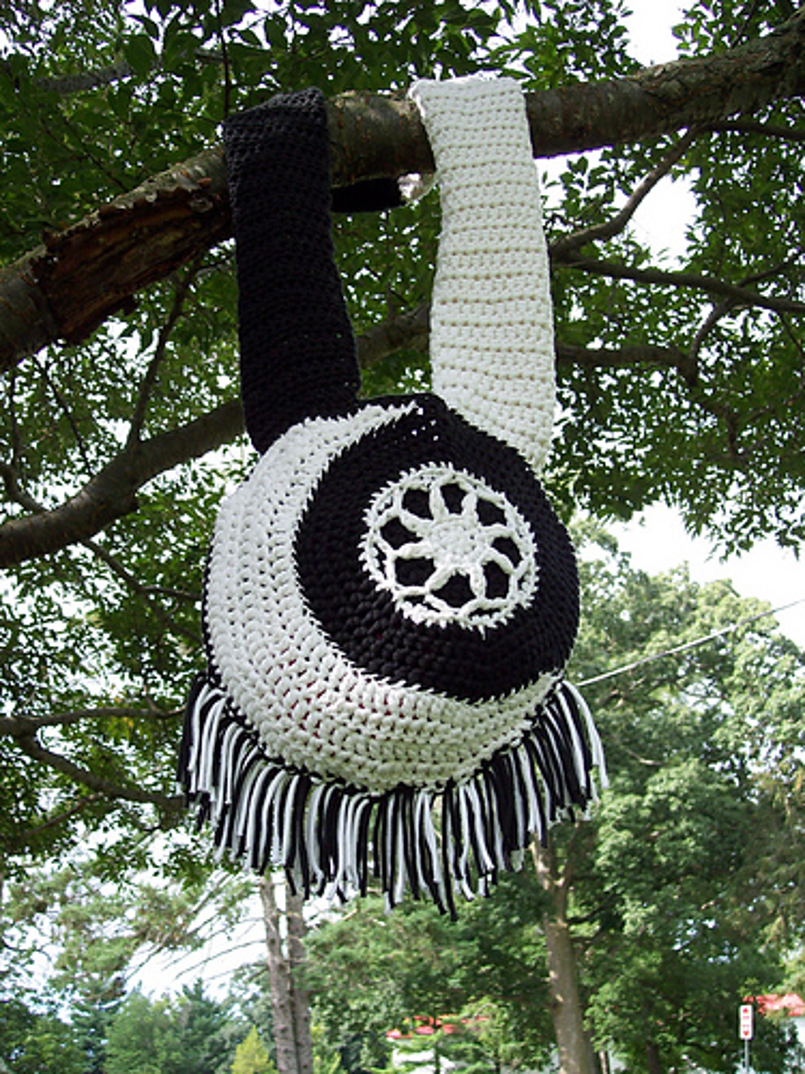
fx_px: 1209
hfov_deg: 36.8
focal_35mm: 39
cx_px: 402
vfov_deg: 47.9
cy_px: 537
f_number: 3.4
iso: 100
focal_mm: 8
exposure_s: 1/250
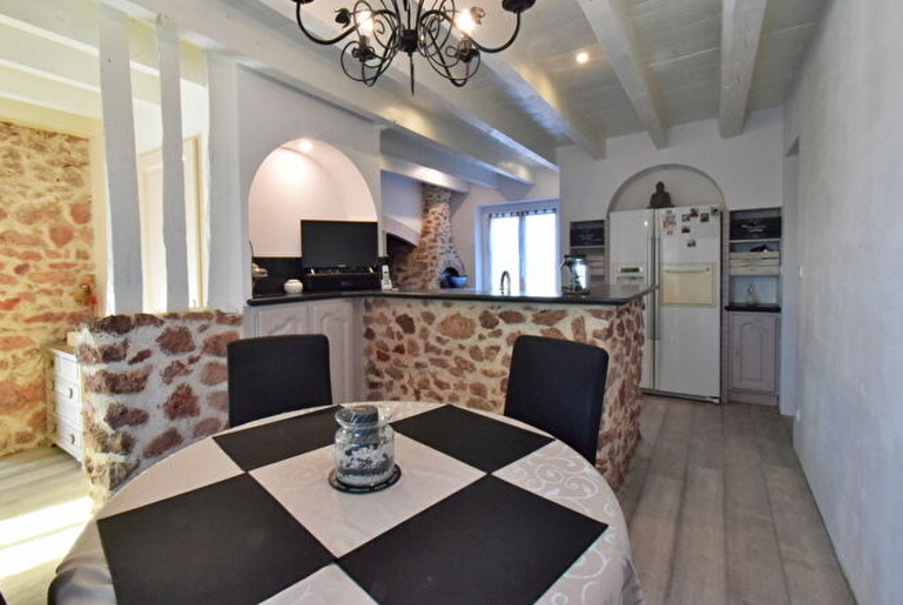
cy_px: 285
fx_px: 402
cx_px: 424
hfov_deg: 96.6
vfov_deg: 73.8
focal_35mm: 16
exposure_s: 1/30
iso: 6400
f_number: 18
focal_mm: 10
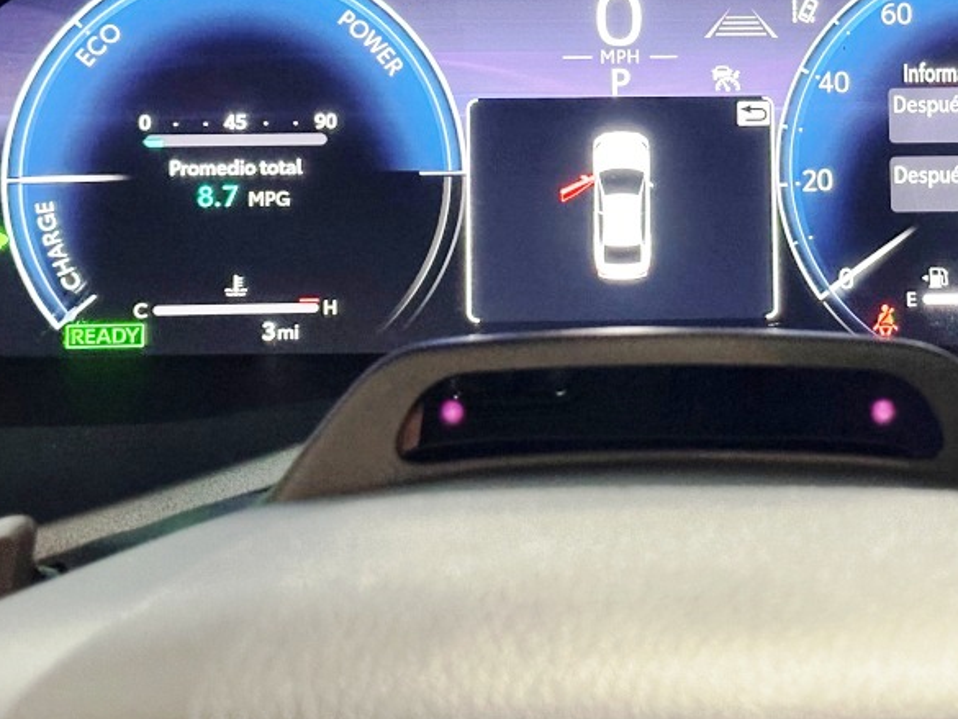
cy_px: 108
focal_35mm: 84
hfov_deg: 23.2
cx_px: 634
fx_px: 2325
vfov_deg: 17.4
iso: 500
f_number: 1.78
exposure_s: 1/30
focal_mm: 6.86
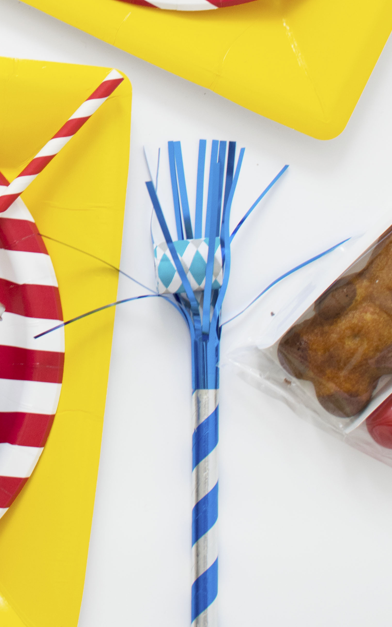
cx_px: -54
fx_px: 2261
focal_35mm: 132
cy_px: 5
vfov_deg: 15.5
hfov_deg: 9.8
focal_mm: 35
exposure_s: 1/50
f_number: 4
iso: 200
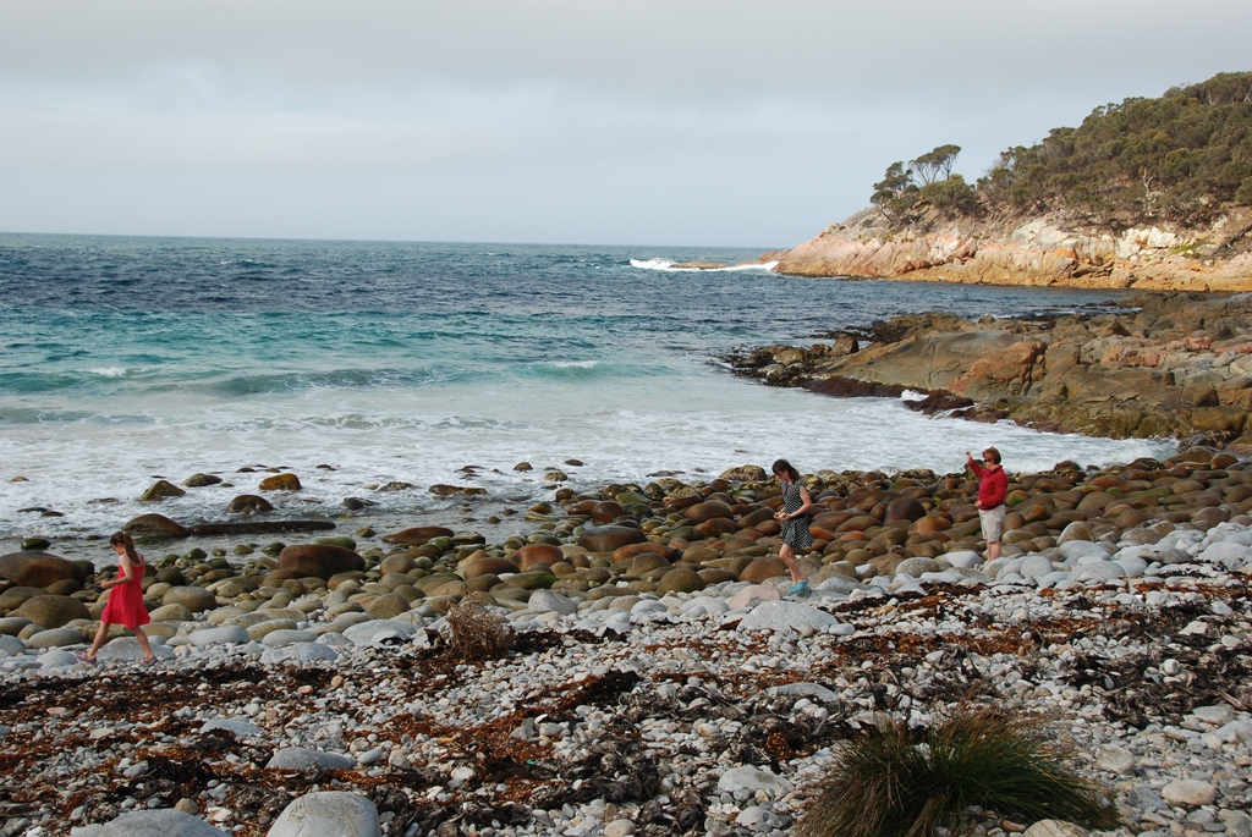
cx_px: 626
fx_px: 1462
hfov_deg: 46.4
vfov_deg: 32.0
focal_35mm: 42
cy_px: 418
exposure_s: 1/250
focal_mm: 28
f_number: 10
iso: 160
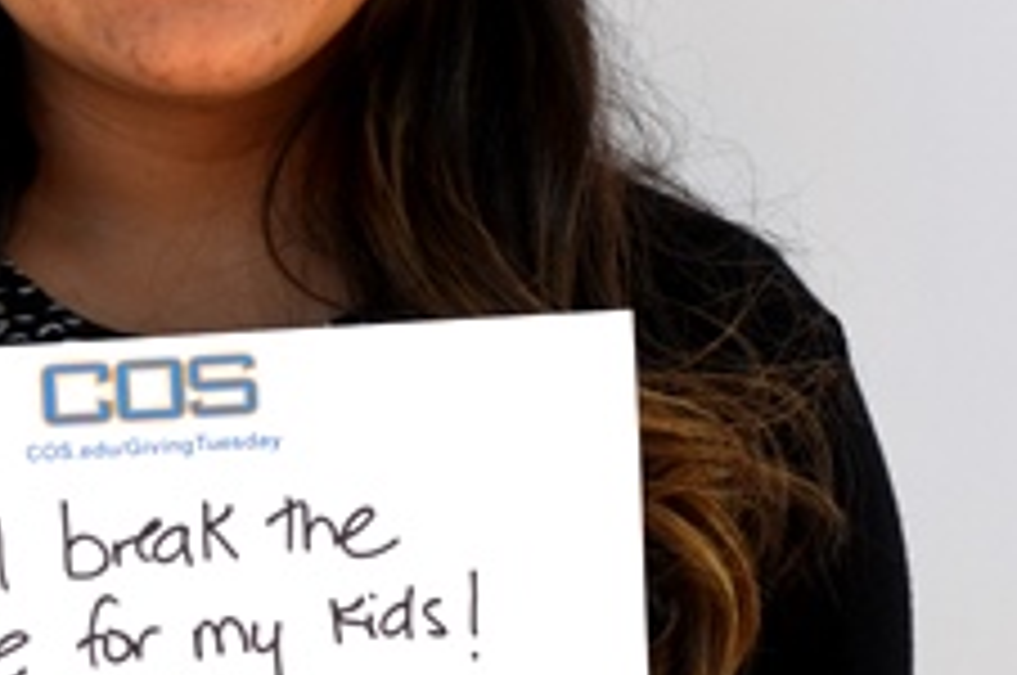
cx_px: 27
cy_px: 225
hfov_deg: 11.0
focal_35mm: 186
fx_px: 5240
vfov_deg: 7.4
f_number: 5.6
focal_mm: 35
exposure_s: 1/125
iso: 220
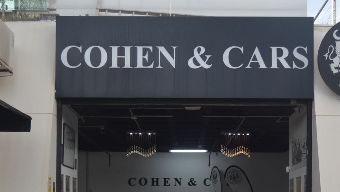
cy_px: 199
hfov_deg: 33.8
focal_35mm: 62
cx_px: 192
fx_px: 559
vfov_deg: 18.8
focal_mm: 22
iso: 400
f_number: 4.5
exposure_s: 1/80
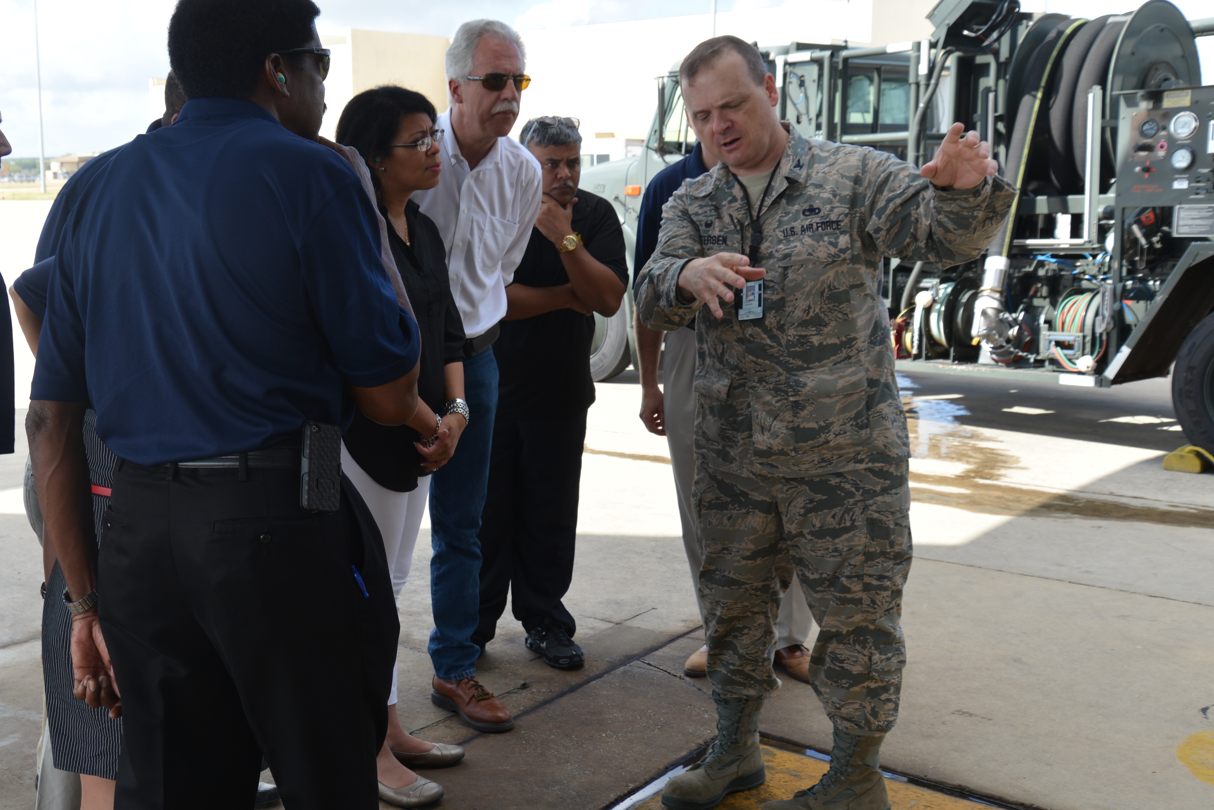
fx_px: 1417
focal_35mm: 42
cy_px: 429
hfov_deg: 45.7
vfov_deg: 31.9
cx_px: 410
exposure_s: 1/250
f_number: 8
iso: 200
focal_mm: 29
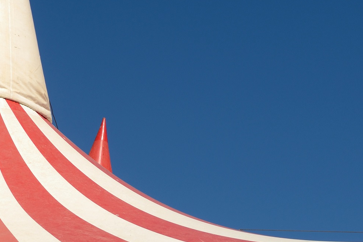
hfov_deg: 10.9
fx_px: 1896
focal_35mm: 188
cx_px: 313
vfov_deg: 7.3
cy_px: 22
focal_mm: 46
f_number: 9
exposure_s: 1/200
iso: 50
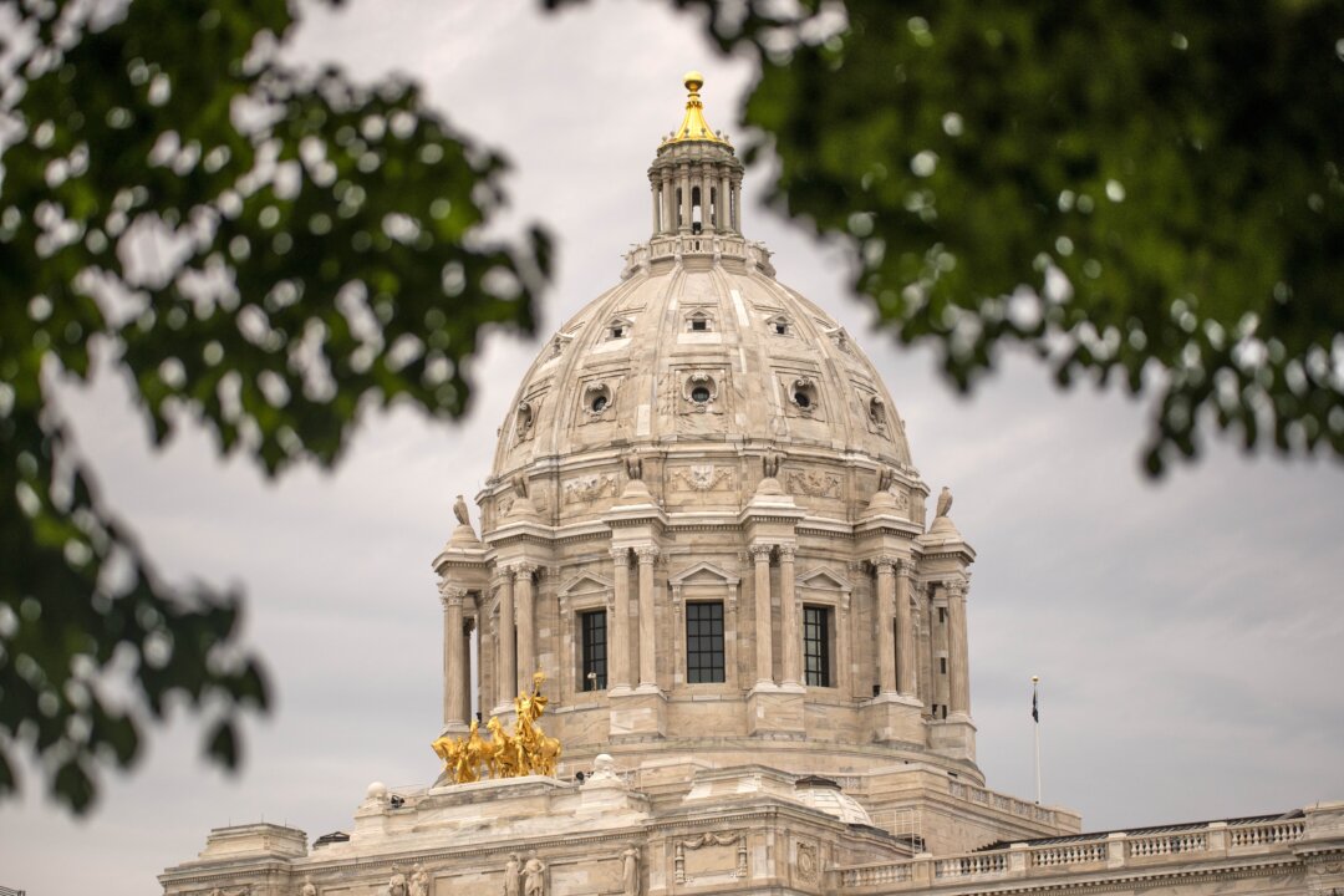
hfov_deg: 17.1
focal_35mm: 120
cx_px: 672
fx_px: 4480
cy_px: 448
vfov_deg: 11.4
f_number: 2.8
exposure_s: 1/8000
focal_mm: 120
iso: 200
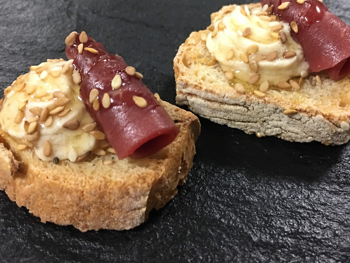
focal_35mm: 39
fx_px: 394
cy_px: 99
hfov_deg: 47.8
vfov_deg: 36.6
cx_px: 182
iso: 100
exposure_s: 1/8
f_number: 2.2
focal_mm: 4.15
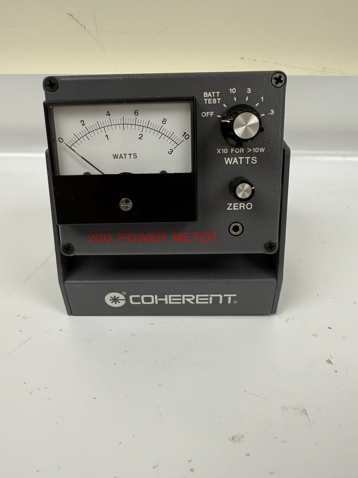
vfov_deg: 71.6
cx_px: 179
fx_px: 331
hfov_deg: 56.8
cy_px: 239
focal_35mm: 24
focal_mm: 2.22
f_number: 2.2
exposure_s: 1/120
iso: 80
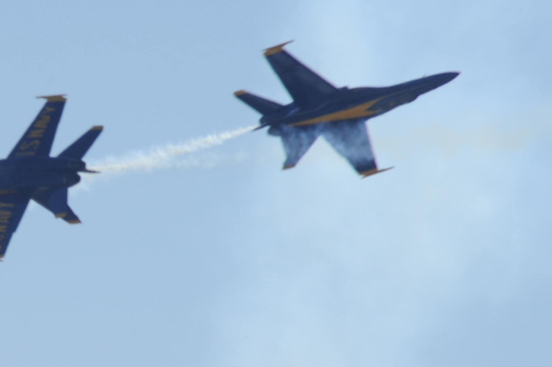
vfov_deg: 2.6
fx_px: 8092
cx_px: 21
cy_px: 208
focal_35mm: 528
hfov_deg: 3.9
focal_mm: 200
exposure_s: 1/1000
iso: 500
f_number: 16
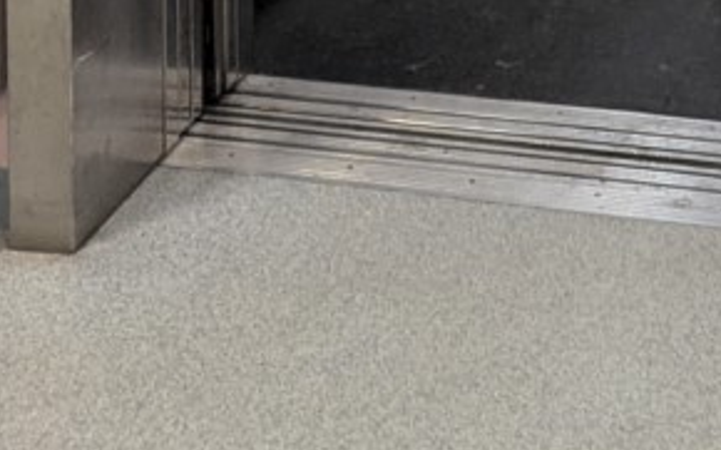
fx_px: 2062
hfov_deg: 19.5
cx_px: 628
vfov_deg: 10.6
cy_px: -656
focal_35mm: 105
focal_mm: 6.81
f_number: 1.85
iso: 149
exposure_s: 1/25
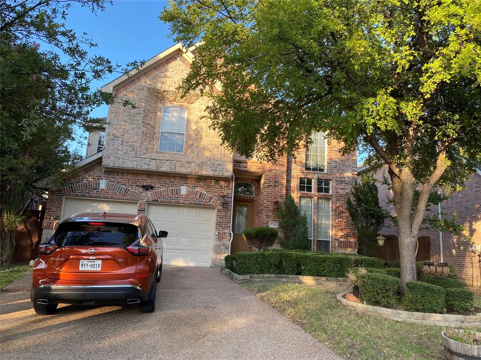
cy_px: 180
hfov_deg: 67.3
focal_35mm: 26
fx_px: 361
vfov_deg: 53.1
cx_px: 240
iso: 32
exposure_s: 1/200
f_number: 1.8
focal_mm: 4.25
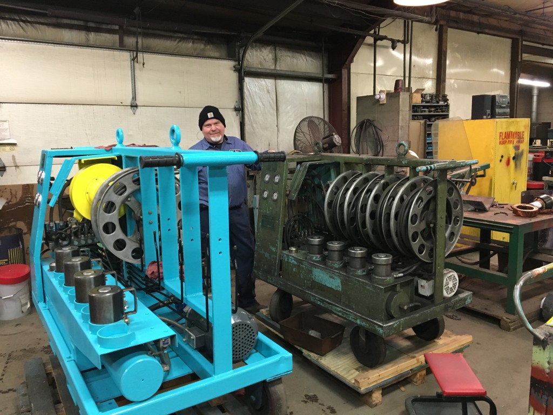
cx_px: 276
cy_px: 208
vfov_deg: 48.2
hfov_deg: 61.7
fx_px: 463
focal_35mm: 29
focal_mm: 4.15
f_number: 2.2
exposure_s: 1/30
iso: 160
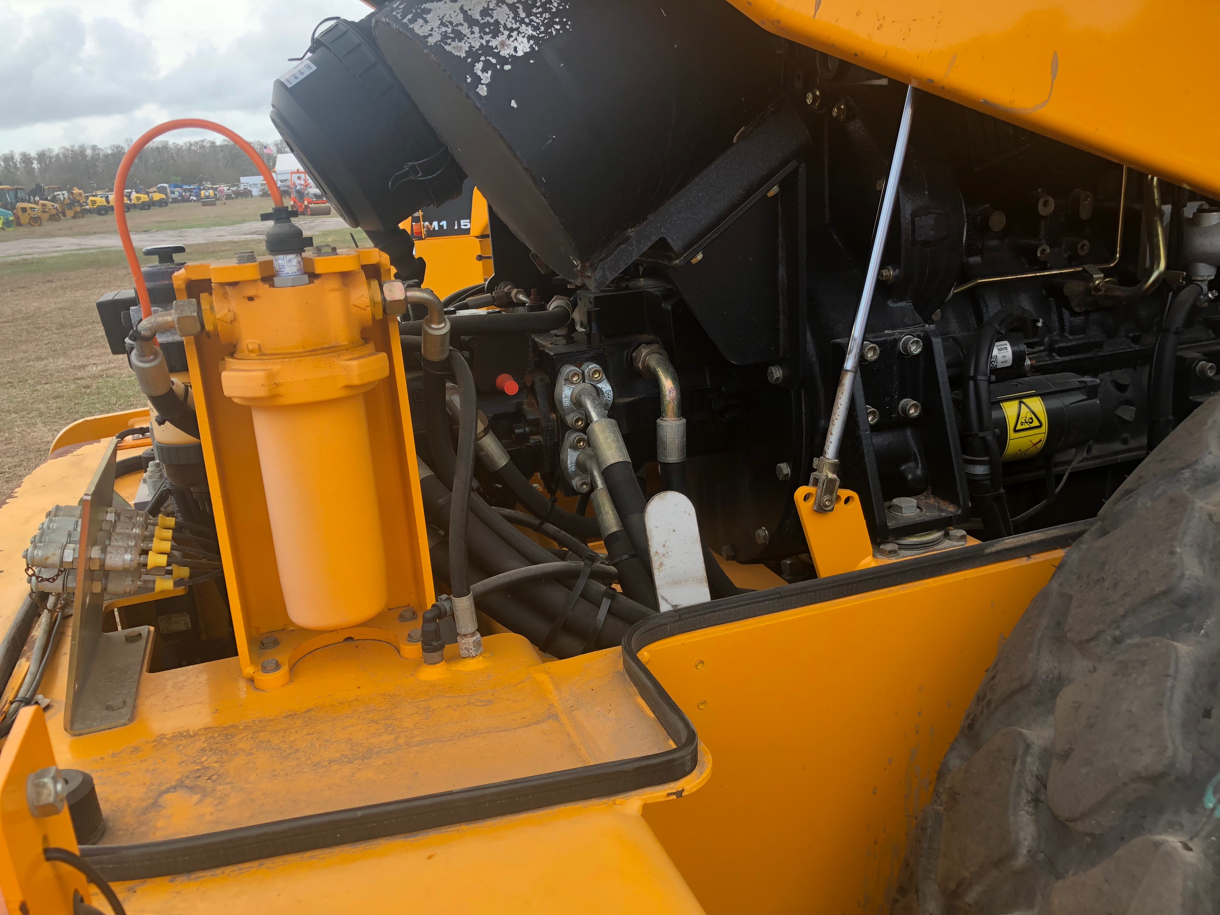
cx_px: 610
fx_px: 1022
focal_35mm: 29
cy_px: 458
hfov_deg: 61.7
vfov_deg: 48.2
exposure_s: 1/276
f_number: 1.8
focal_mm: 3.99
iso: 20
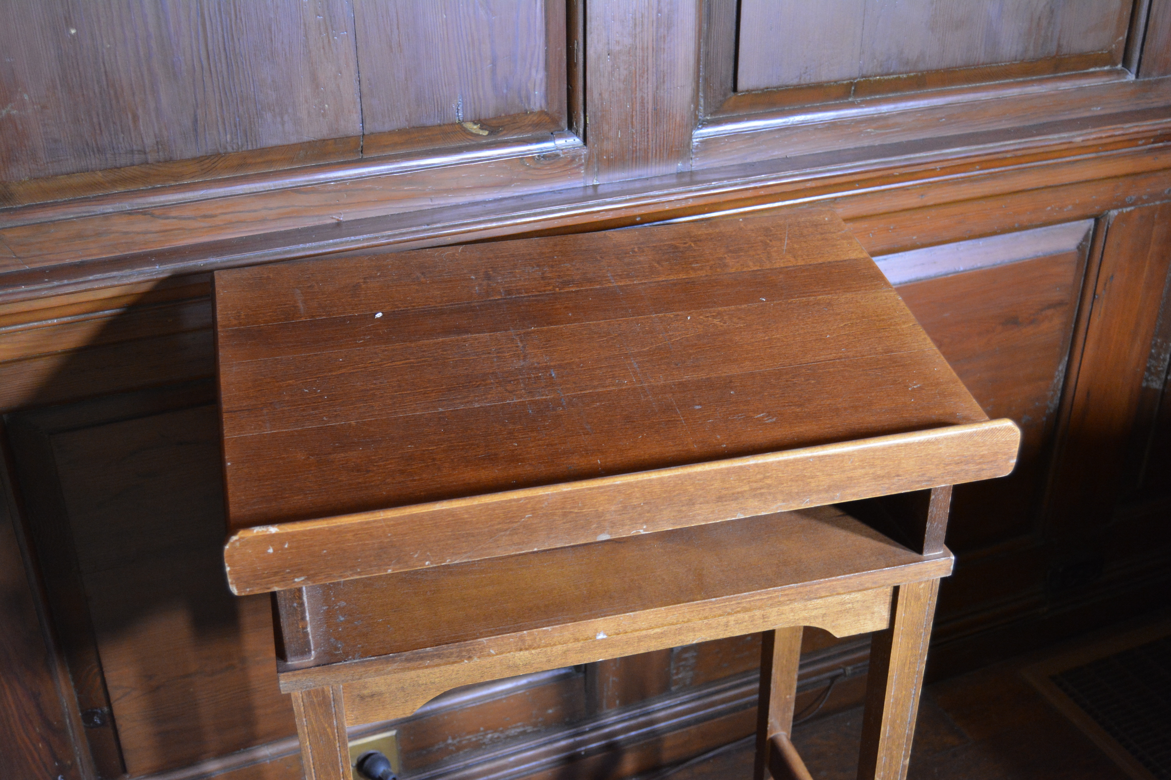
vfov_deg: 34.2
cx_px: 586
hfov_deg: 49.6
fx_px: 1268
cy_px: 390
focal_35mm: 39
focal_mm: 26
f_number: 4
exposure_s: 1/30
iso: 2200
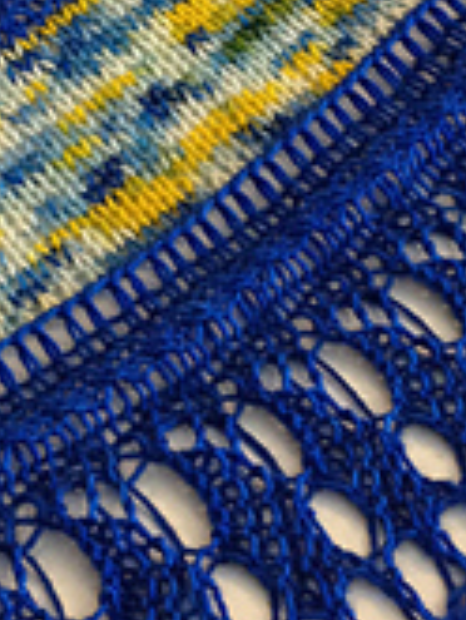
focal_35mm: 106
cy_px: 229
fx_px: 1900
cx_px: 133
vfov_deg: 18.5
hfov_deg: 13.9
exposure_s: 1/20
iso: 250
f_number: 2.4
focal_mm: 4.28
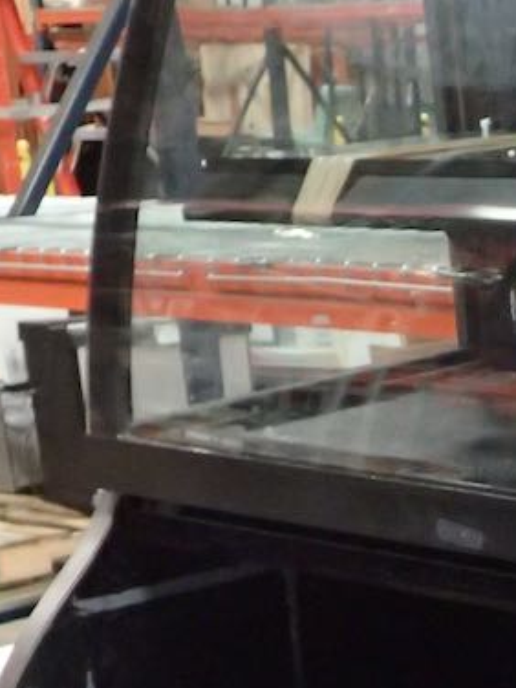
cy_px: 847
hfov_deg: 13.9
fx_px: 2027
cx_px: 688
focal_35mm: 102
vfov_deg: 18.2
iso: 800
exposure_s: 1/25
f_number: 2.3
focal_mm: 5.5
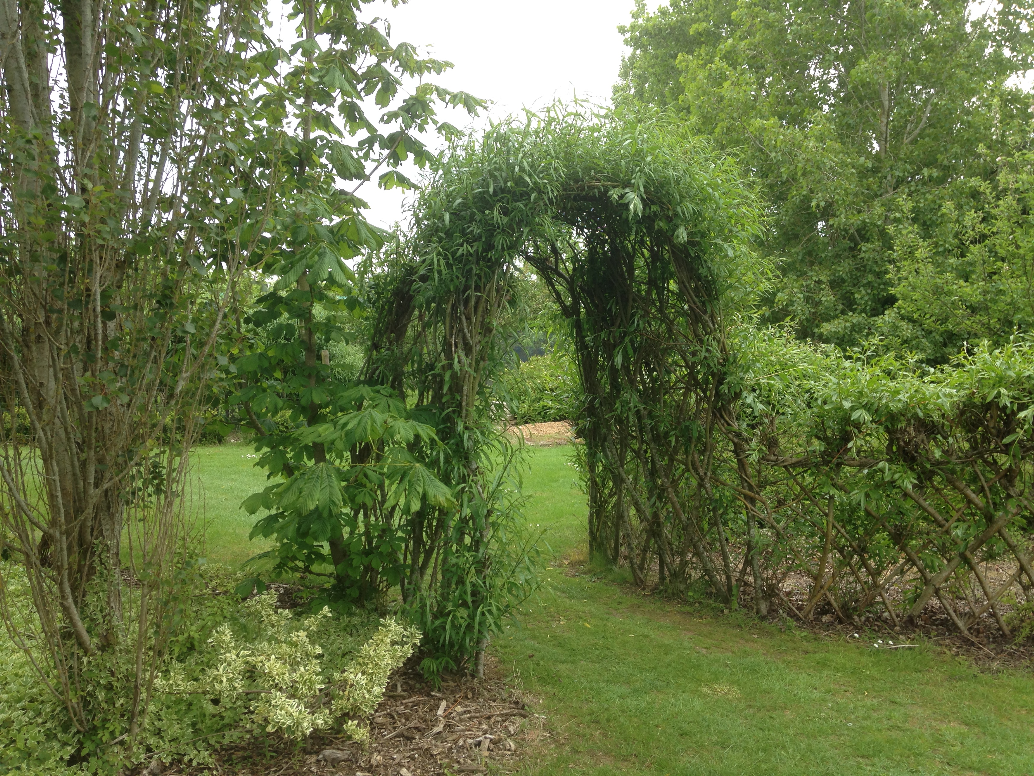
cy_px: 388
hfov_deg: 55.4
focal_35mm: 33
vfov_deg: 42.9
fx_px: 986
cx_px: 517
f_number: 2.4
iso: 50
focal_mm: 4.12
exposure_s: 1/276
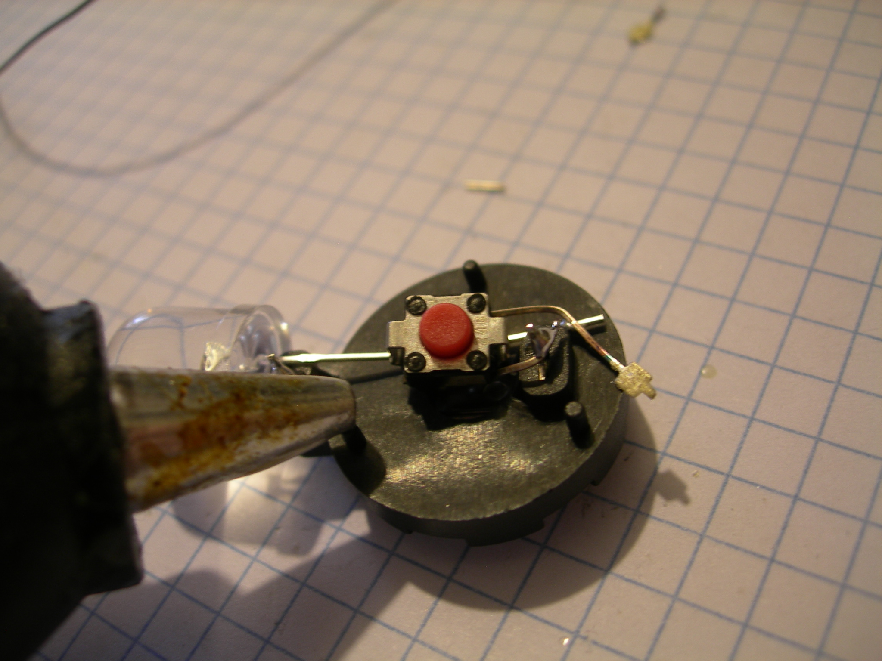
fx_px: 968
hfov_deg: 49.0
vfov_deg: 37.7
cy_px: 330
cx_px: 441
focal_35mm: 38
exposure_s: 1/5.6
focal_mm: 7.8
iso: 50
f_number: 2.8
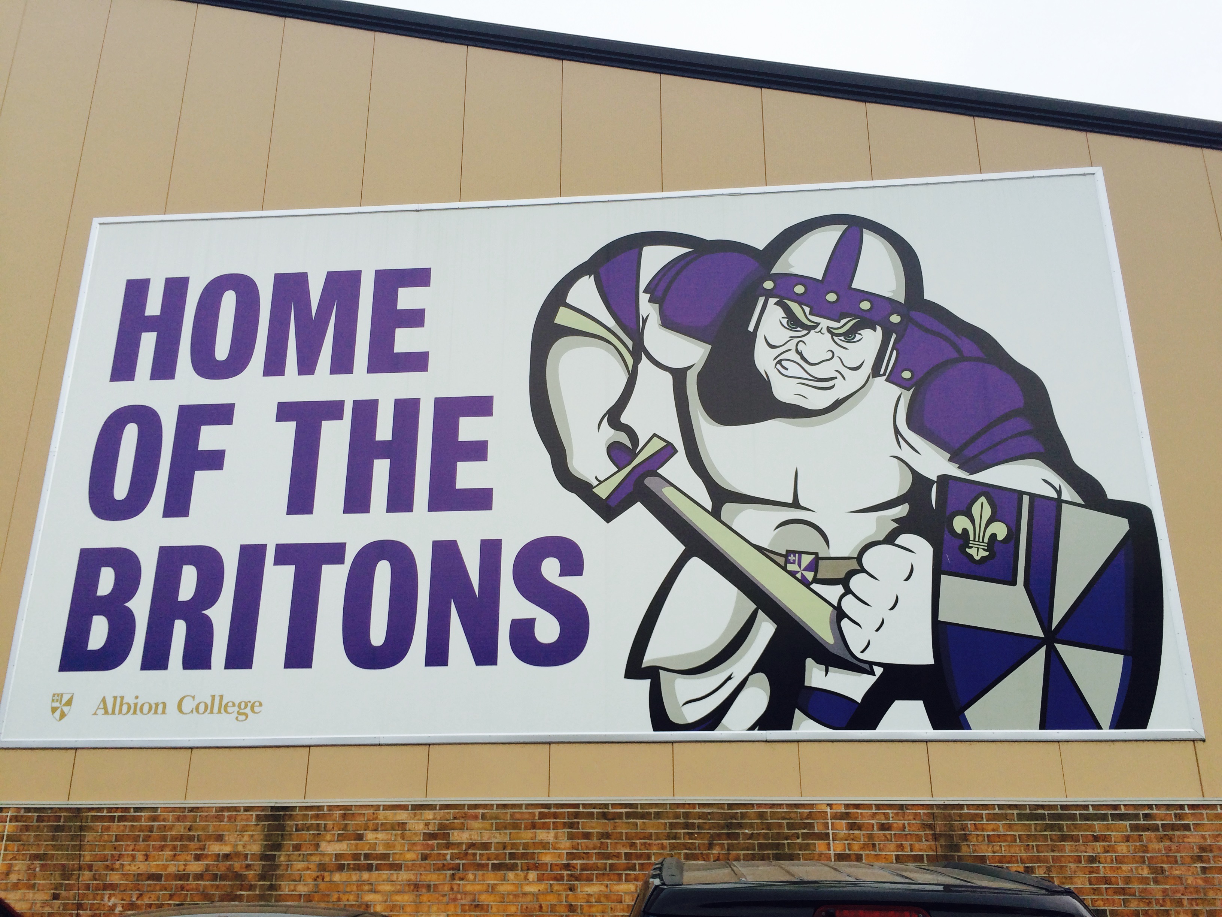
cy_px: 458
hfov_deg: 61.7
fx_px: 1024
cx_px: 611
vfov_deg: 48.2
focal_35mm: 29
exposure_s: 1/540
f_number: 2.2
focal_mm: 4.15
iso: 32
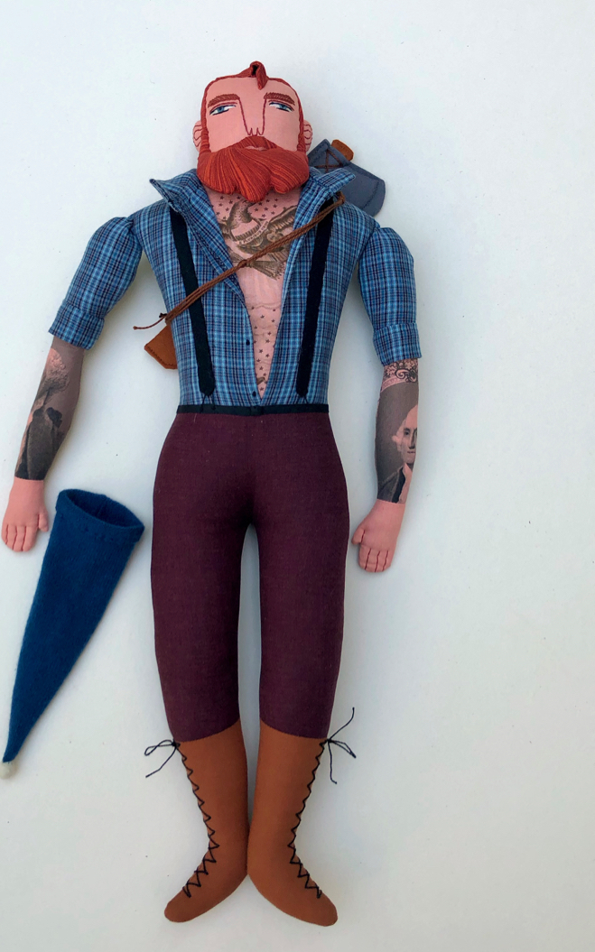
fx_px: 779
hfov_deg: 41.6
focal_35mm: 30
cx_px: 239
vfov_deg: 62.9
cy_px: 478
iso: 20
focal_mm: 3.99
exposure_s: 1/467
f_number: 1.8
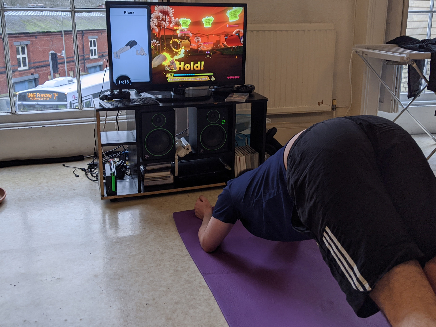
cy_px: 164
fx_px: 340
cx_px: 218
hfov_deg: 65.3
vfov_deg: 51.4
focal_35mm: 27
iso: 49
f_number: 1.8
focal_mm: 4.44
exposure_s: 1/99.9
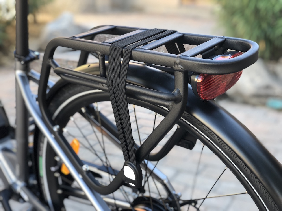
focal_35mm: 52
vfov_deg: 28.0
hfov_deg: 36.8
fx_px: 424
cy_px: 106
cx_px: 141
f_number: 2.4
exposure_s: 1/60
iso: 32
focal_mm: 6
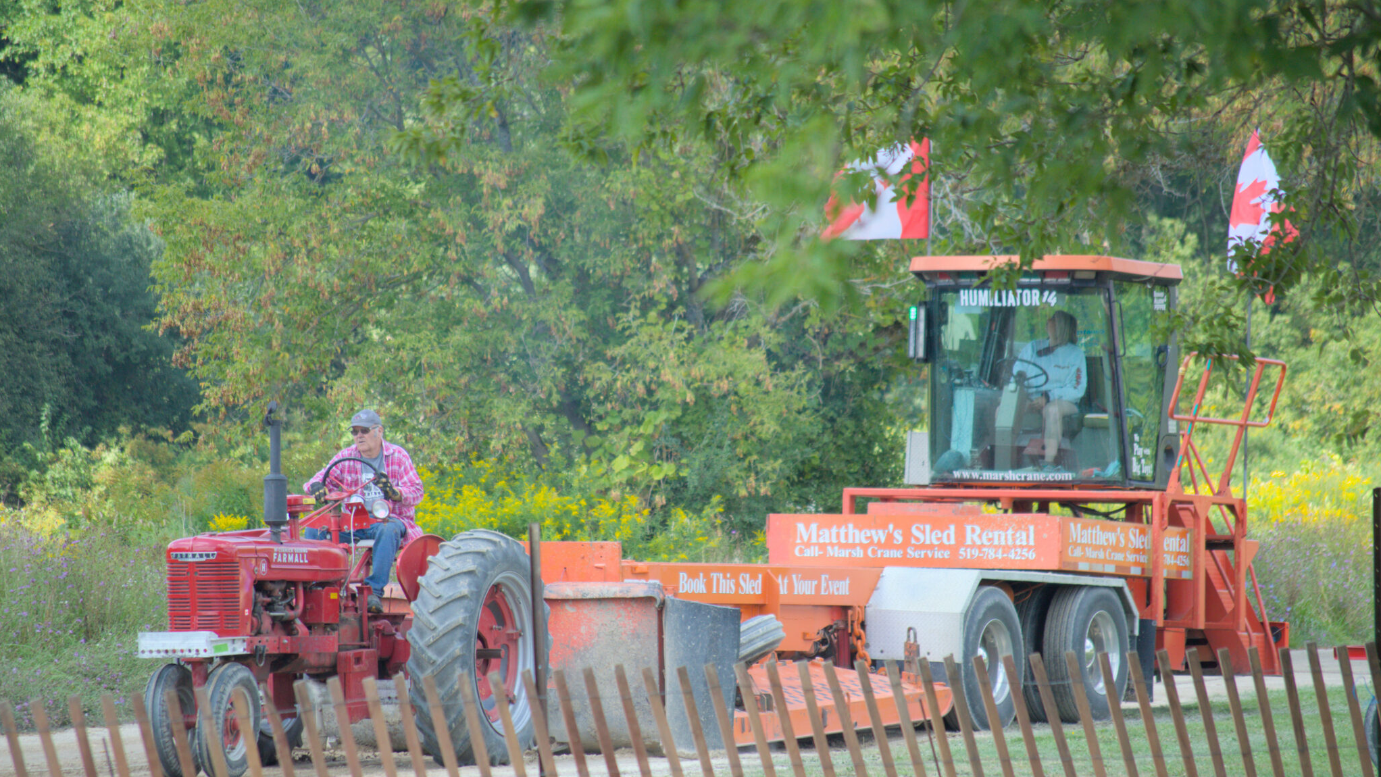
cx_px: 690
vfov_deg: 5.1
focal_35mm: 236
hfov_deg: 9.1
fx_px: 8642
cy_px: 432
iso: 400
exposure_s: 1/400
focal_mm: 150
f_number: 5
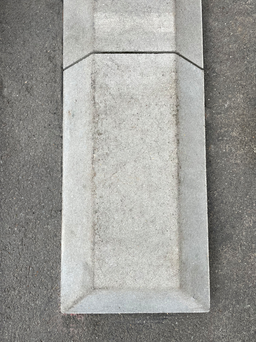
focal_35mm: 26
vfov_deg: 67.3
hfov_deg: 53.1
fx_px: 256
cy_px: 171
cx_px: 128
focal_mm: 4.2
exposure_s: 1/121
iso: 80
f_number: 1.6
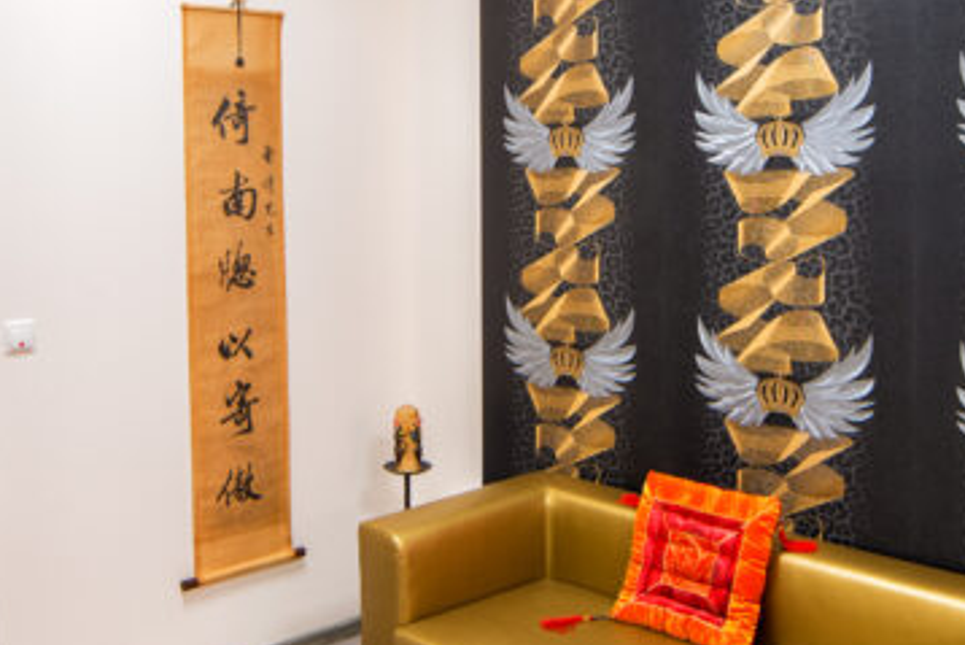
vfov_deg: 32.8
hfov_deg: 48.4
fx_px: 1073
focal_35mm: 40
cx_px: 464
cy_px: 161
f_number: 7.1
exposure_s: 1/2
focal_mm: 14
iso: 100
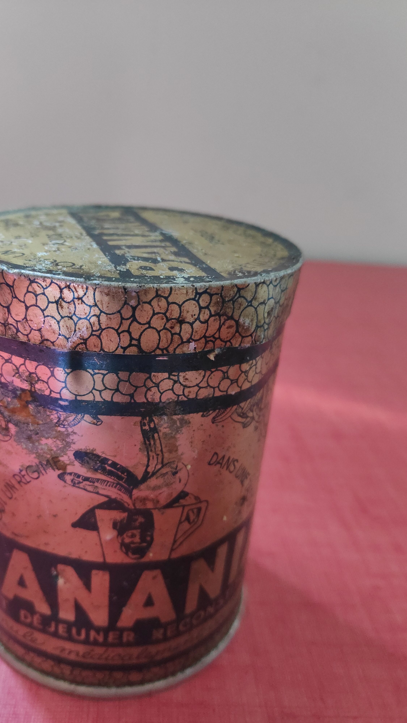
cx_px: 149
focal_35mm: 22
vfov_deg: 81.2
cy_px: 363
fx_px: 422
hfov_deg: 50.9
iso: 1700
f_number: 1.9
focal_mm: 3.94
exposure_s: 1/50
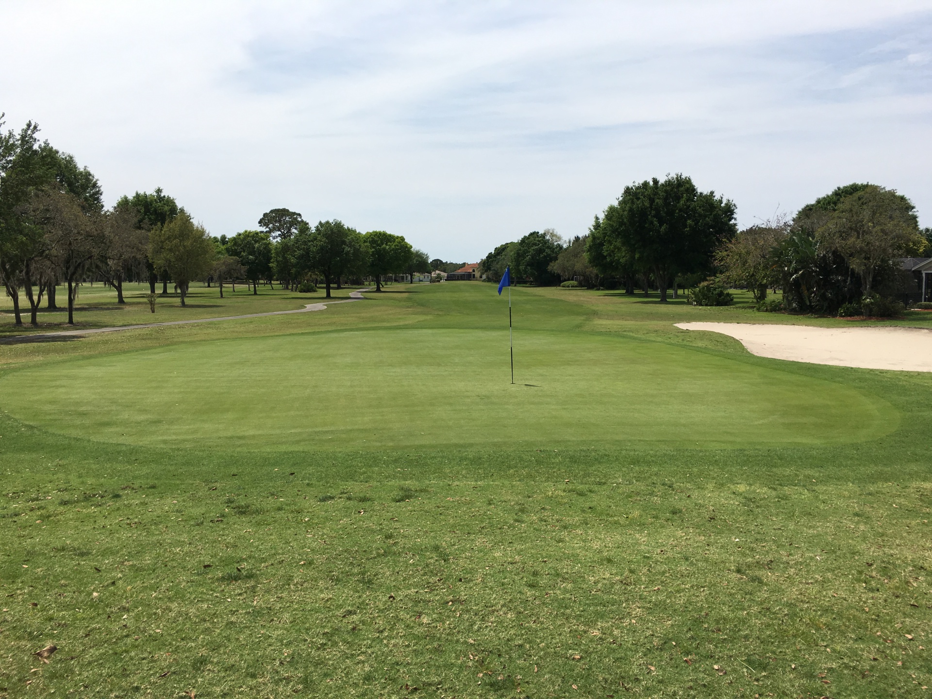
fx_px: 781
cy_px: 350
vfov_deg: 48.2
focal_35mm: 29
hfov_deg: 61.7
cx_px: 466
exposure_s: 1/3205
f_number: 2.2
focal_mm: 4.15
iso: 25
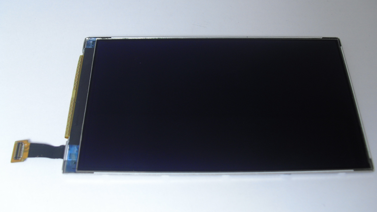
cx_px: 189
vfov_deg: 29.7
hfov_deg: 50.5
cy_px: 91
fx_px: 400
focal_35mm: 40
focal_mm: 6.3
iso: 100
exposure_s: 1/80
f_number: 3.1
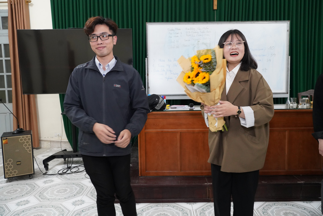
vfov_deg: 46.4
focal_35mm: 28
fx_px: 251
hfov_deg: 65.5
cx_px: 162
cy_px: 108
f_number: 5
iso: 5000
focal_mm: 28
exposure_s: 1/125
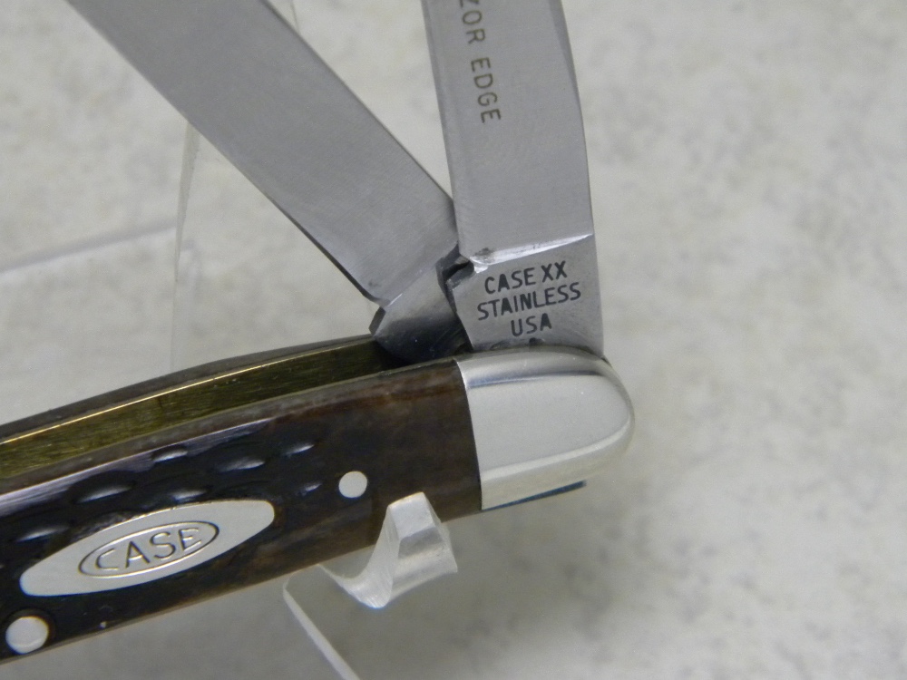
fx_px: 3878
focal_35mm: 148
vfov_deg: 10.0
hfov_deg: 13.3
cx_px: 454
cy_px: 340
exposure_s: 1/21
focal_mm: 26.8
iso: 400
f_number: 5
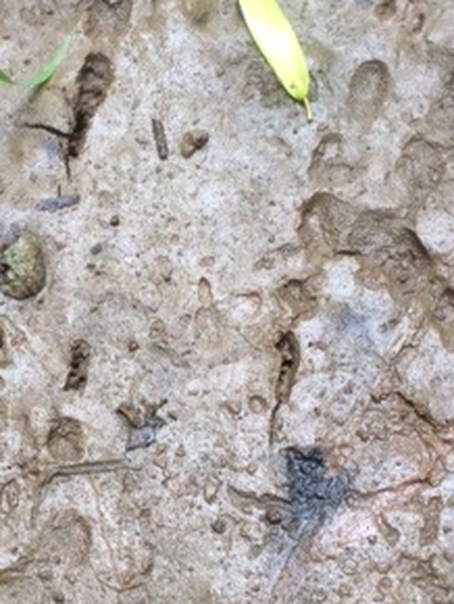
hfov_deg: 22.8
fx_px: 1118
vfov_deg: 30.2
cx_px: 119
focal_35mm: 64
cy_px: 292
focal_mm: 4.15
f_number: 2.2
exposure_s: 1/30
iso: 40
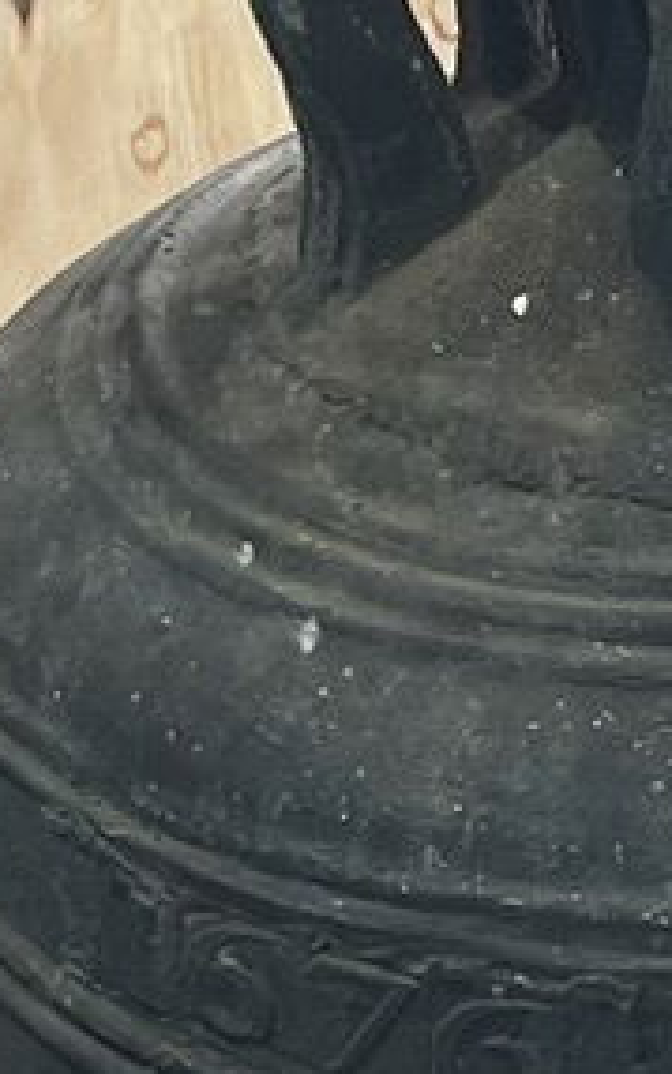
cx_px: 972
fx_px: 5562
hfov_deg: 6.8
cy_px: 721
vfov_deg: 11.0
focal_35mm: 190
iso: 80
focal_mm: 5.1
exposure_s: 1/121
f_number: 1.6
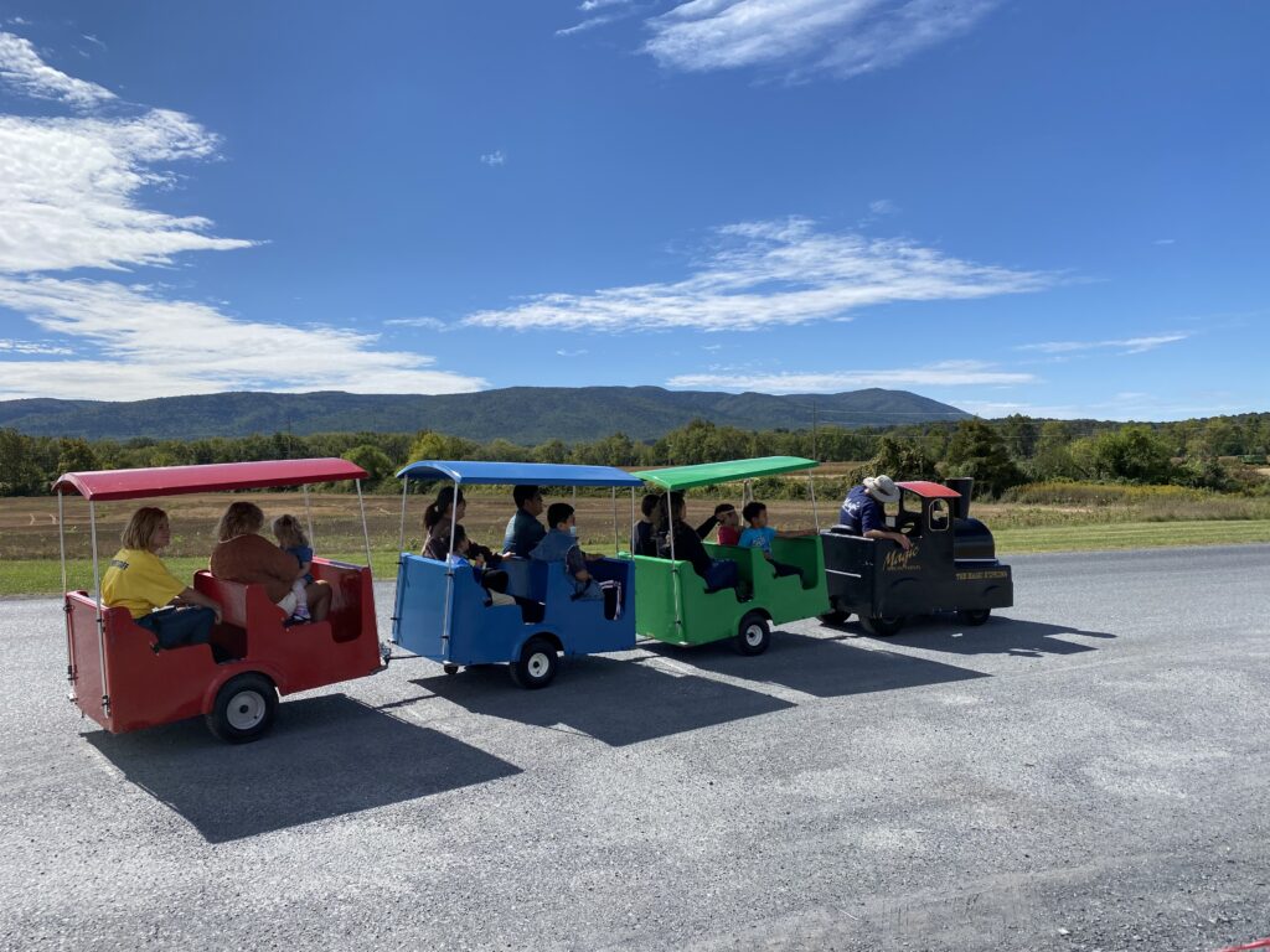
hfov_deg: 67.3
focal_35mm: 26
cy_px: 476
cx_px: 635
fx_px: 954
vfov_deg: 53.1
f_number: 1.8
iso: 32
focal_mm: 4.25
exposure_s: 1/3984
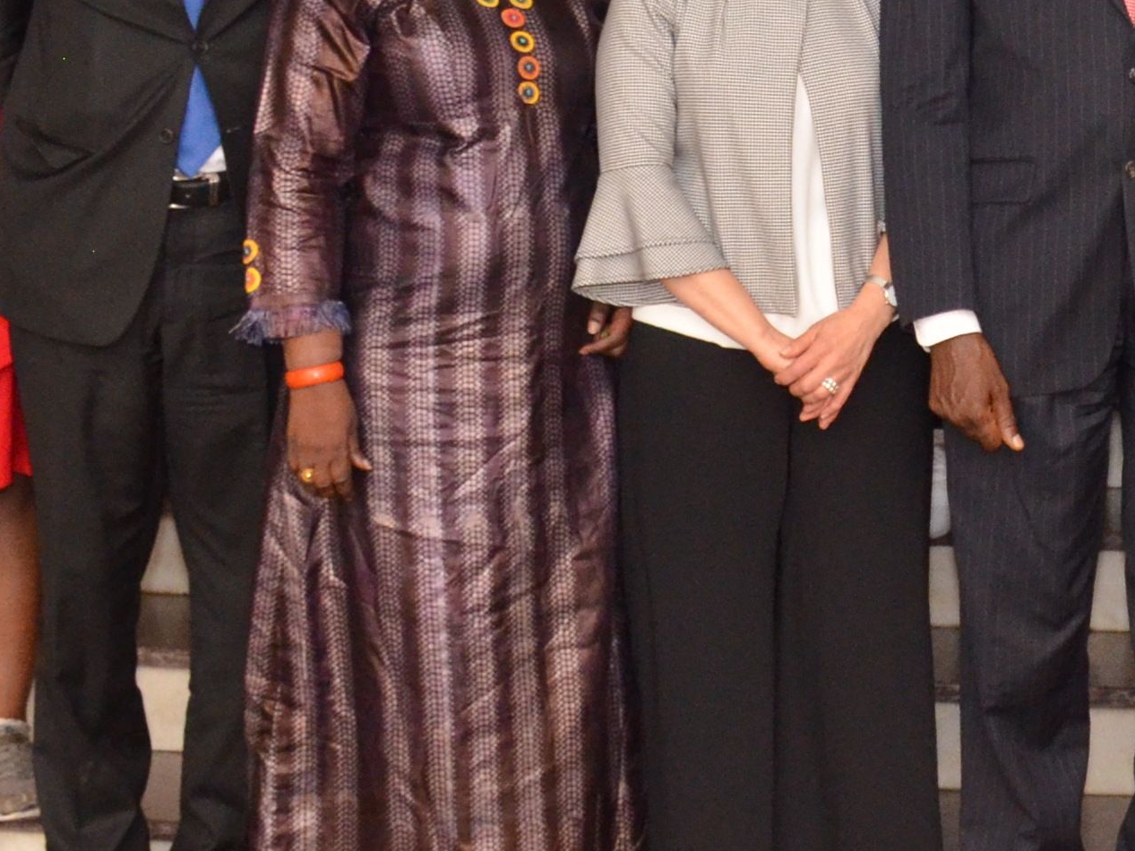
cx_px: 1158
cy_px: -188
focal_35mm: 112
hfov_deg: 17.1
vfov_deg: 12.9
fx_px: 3672
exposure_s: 1/180
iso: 1600
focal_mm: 20
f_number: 4.8
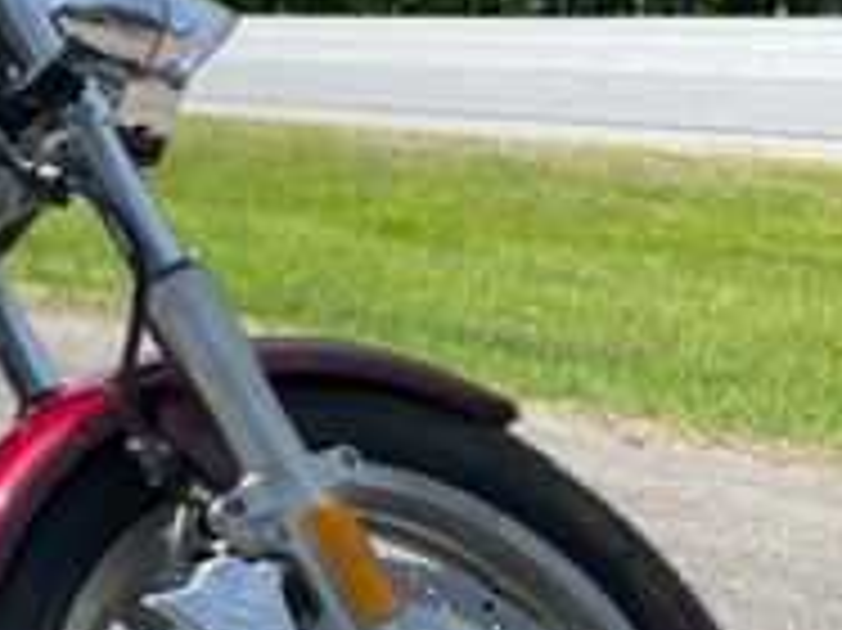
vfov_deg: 16.6
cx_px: -401
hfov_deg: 19.4
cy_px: 270
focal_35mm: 89
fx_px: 2163
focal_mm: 4.2
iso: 32
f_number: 1.6
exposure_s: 1/2304
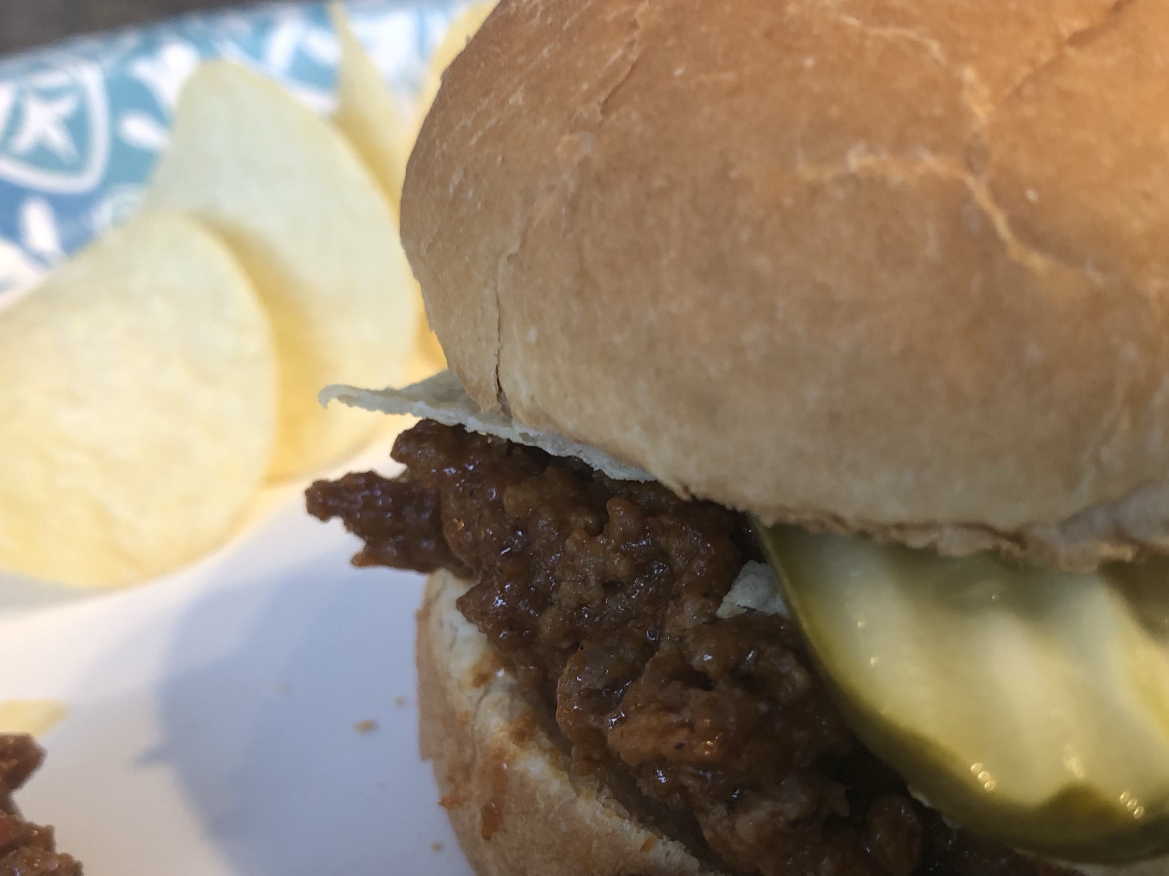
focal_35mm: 44
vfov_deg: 32.5
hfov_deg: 42.8
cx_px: 681
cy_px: 606
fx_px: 1486
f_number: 1.8
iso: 40
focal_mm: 3.99
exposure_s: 1/20
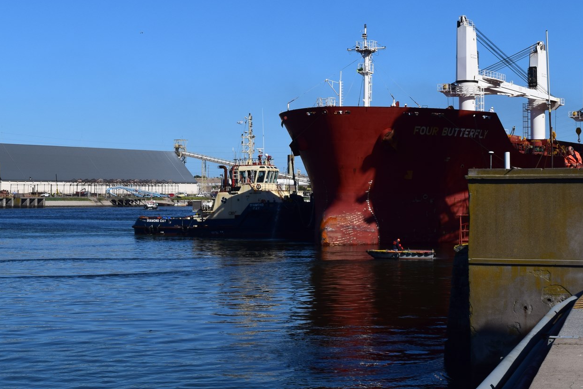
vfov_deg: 18.3
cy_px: 69
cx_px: 388
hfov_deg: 27.2
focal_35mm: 74
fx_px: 1196
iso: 200
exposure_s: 1/500
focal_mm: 29
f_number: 11
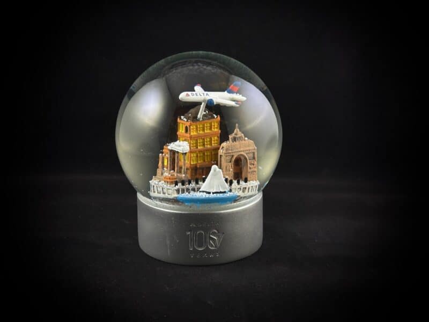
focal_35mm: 48
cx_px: 214
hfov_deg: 39.7
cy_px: 161
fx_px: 595
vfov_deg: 30.3
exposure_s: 1/120
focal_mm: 6.86
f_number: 1.78
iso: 100
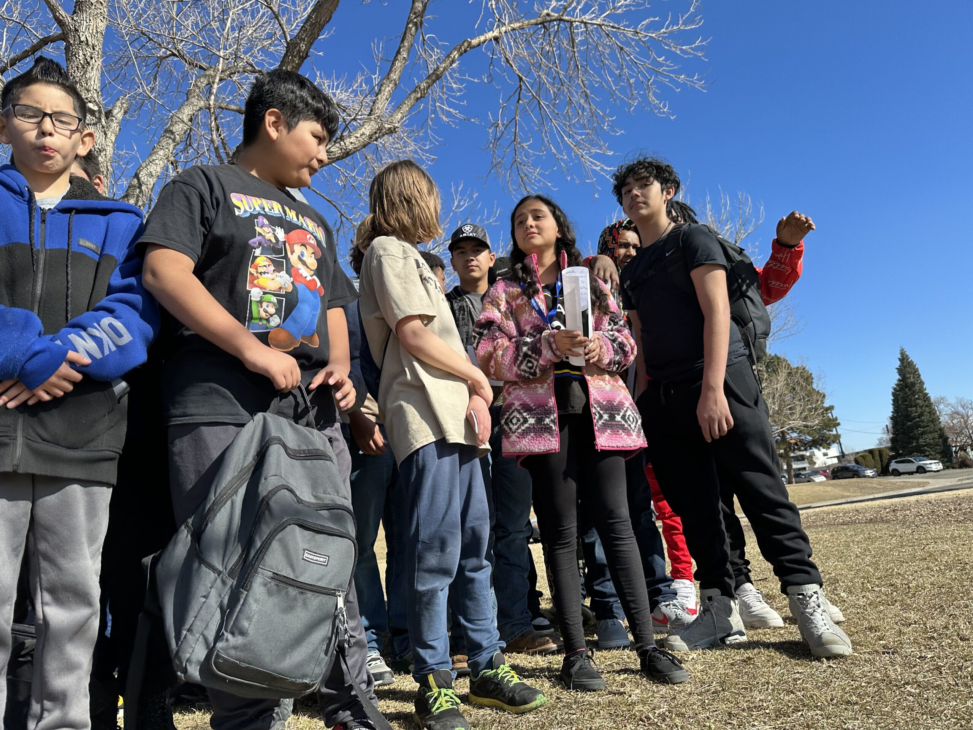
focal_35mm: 24
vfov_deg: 56.8
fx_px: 675
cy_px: 365
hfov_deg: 71.6
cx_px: 486
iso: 80
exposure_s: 1/1664
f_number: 1.78
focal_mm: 6.86
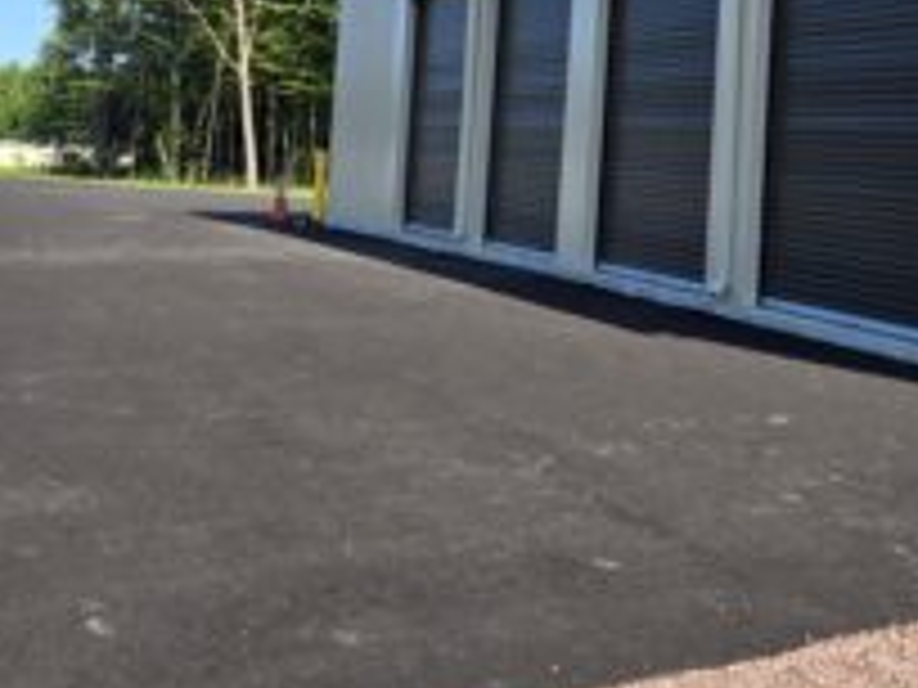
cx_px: 680
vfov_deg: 31.2
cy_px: 117
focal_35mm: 45
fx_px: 1193
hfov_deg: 41.0
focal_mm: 5.4
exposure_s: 1/1000
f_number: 1.8
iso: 25
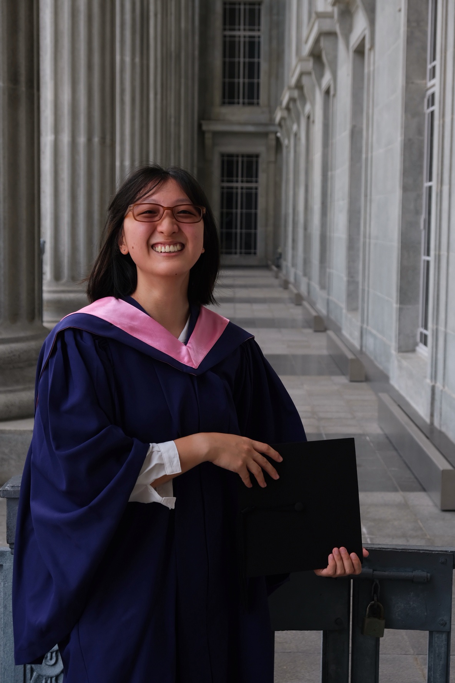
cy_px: 342
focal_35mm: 59
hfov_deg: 23.0
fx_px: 1118
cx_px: 228
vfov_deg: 33.9
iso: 320
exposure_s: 1/345
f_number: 5.6
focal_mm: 39
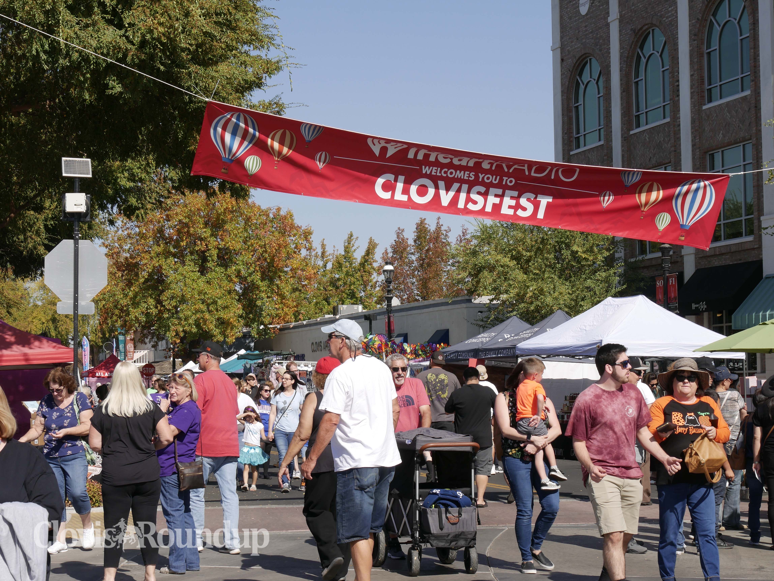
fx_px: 1655
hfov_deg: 26.3
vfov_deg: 19.9
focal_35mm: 74
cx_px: 387
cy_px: 290
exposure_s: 1/200
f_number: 11
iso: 200
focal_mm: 37
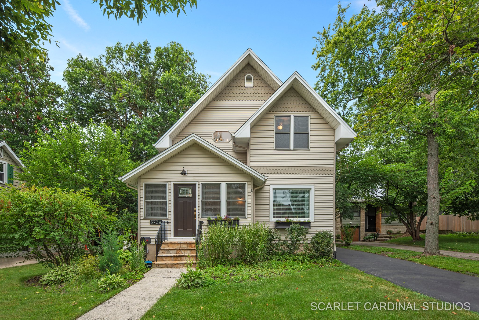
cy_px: 160
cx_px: 240
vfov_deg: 67.4
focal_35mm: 18
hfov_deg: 90.0
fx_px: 240
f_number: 7.1
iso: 400
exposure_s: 1/200
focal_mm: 18
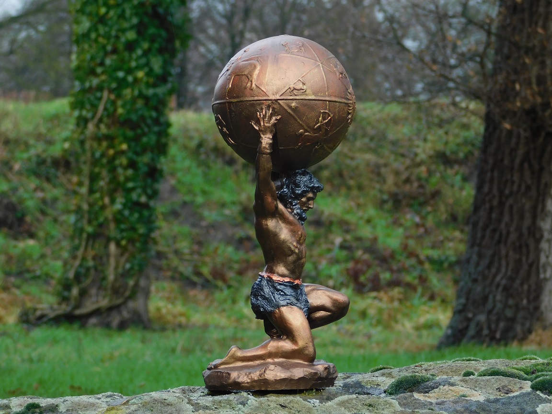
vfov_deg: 8.7
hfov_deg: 11.6
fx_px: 2711
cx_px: 276
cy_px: 207
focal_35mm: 170
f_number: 5.3
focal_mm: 30.1
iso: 125
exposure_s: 1/80
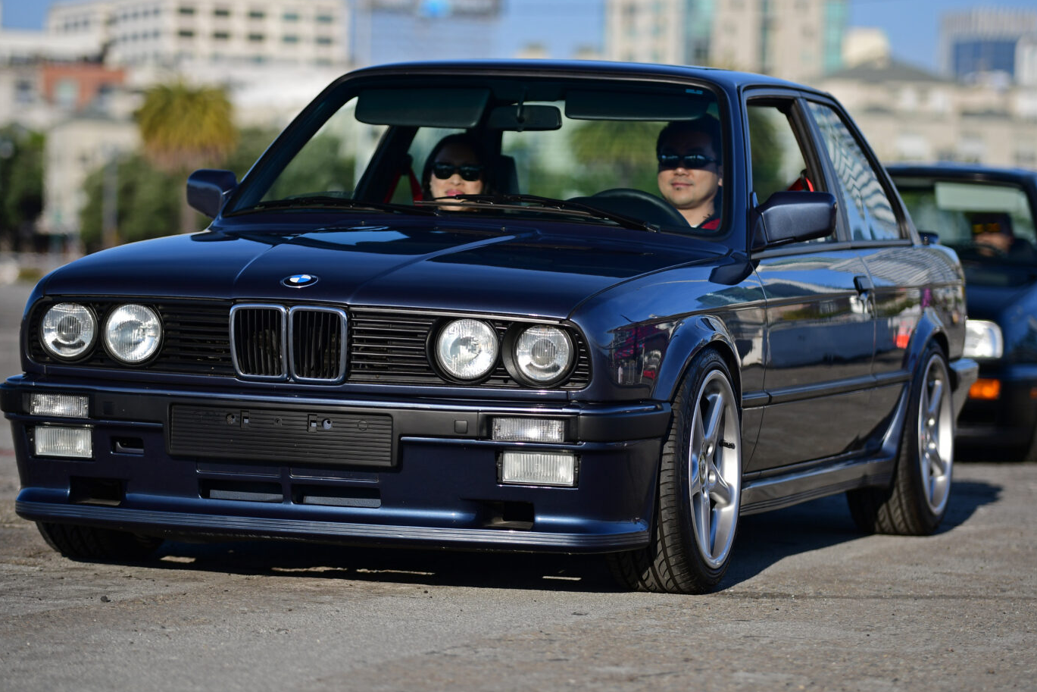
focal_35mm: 138
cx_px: 512
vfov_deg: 9.9
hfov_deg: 14.9
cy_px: 312
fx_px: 3975
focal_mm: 82
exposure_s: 1/3200
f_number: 1.8
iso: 140
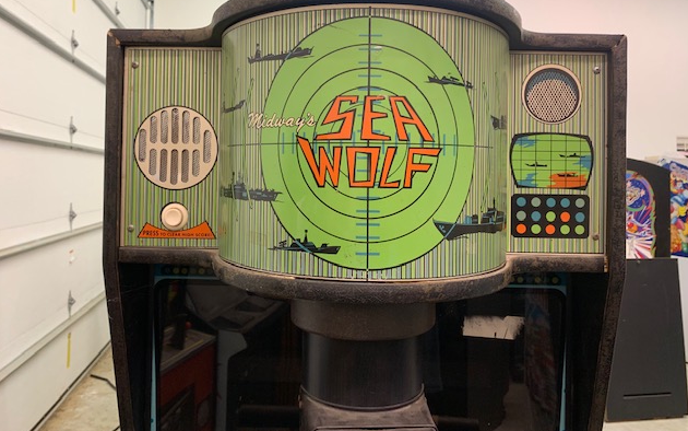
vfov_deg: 44.4
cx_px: 343
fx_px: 525
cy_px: 176
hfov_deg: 66.5
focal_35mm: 28
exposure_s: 1/60
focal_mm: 4.25
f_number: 1.8
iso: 125
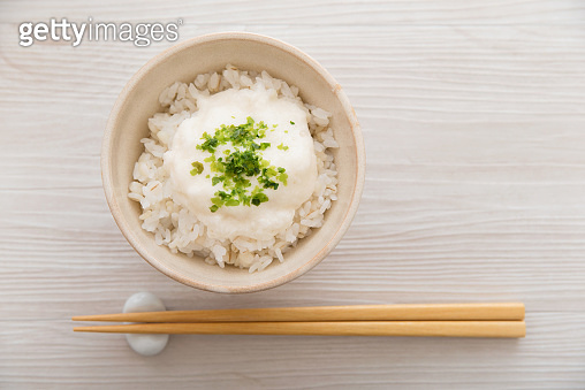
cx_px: 292
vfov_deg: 18.2
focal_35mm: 75
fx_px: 1219
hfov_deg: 27.0
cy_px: 195
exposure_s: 1/160
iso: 100
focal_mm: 75
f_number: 6.3
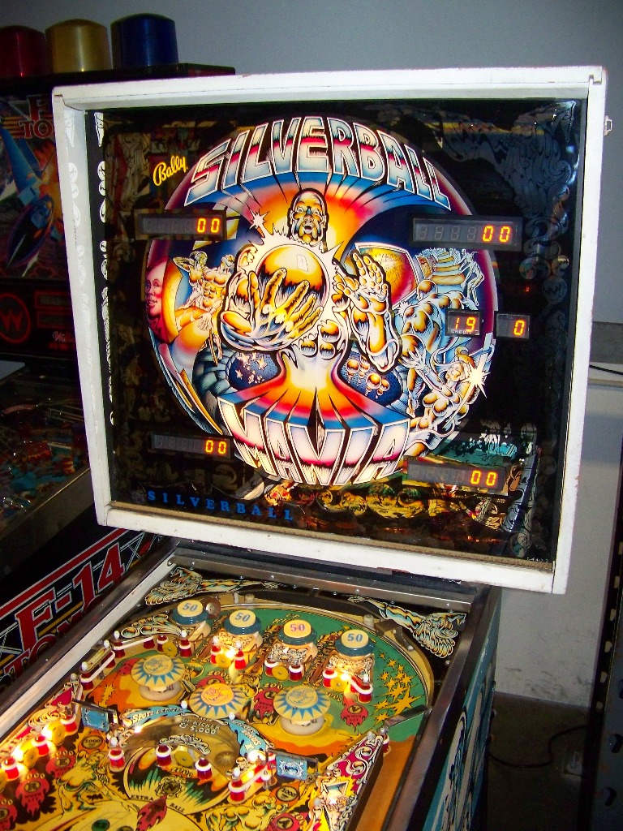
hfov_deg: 39.7
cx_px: 312
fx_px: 864
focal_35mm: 36
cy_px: 416
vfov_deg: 51.4
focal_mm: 5.85
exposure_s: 1/30
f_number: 2.8
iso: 200
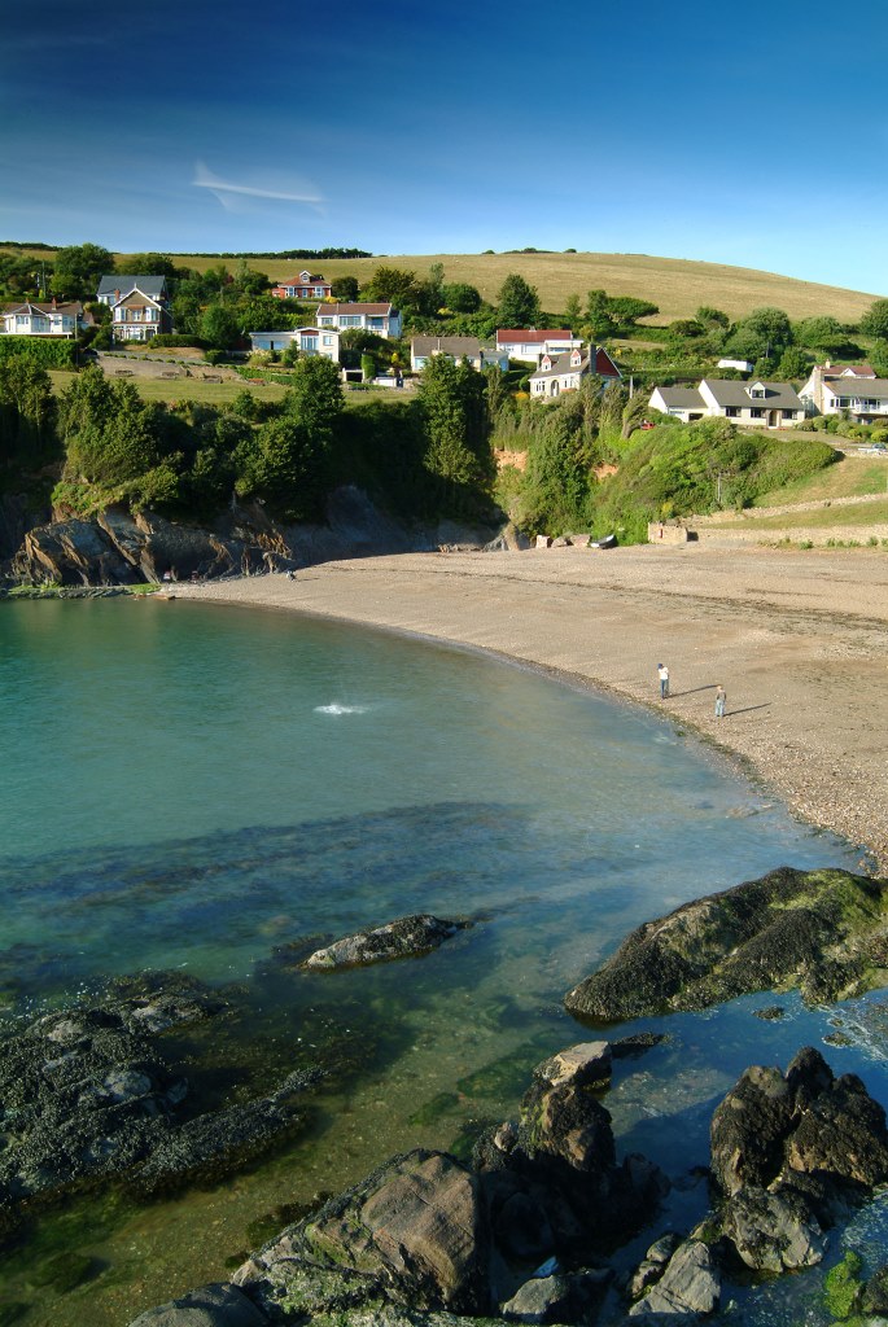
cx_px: 444
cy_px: 664
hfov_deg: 48.0
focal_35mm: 27
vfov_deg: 67.3
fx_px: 997
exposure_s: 1/3
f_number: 22
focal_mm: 18
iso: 100
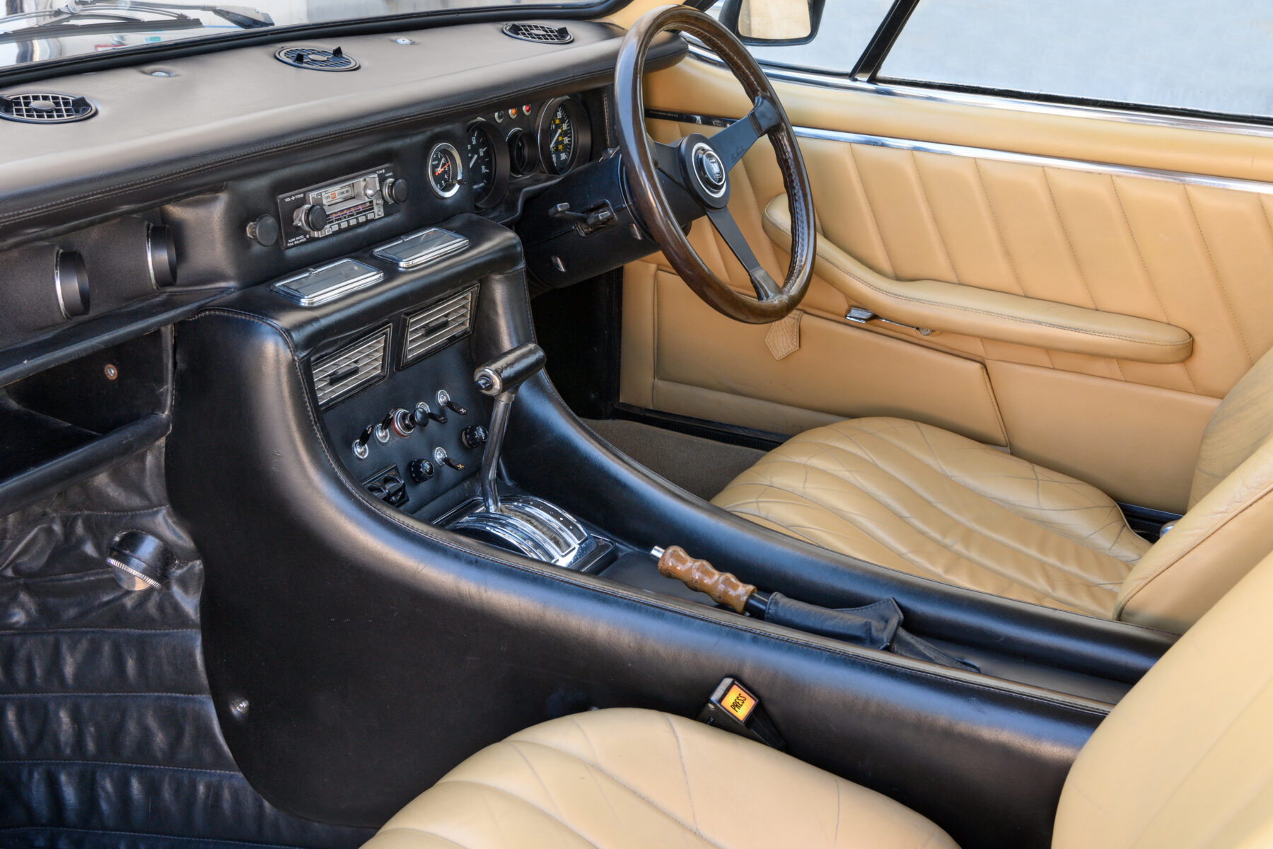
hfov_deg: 43.6
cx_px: 636
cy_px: 424
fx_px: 1591
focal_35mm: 45
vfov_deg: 29.9
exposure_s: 1/3
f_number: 14
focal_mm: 45
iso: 250
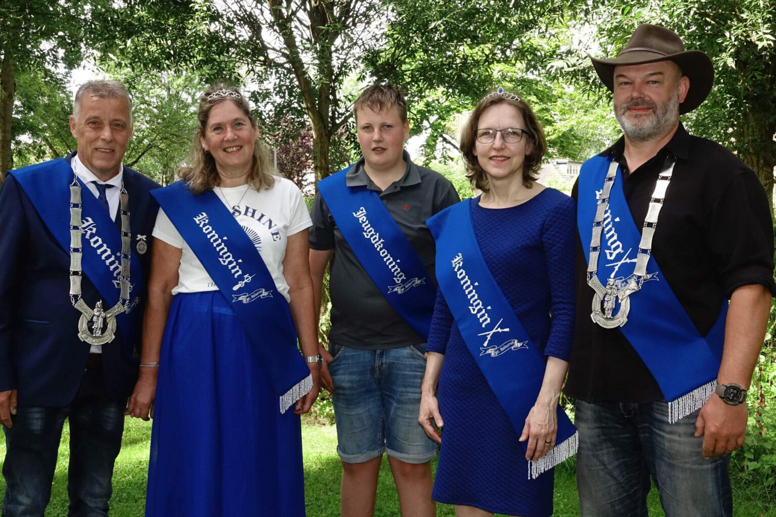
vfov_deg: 33.4
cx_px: 388
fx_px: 862
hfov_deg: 48.5
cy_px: 258
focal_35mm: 40
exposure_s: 1/160
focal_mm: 14.65
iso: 640
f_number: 7.1
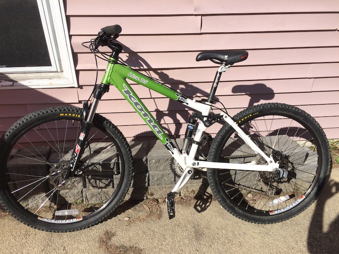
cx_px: 170
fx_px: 284
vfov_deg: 48.2
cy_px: 127
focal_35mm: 29
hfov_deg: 61.7
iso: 32
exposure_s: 1/2740
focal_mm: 4.15
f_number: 2.2
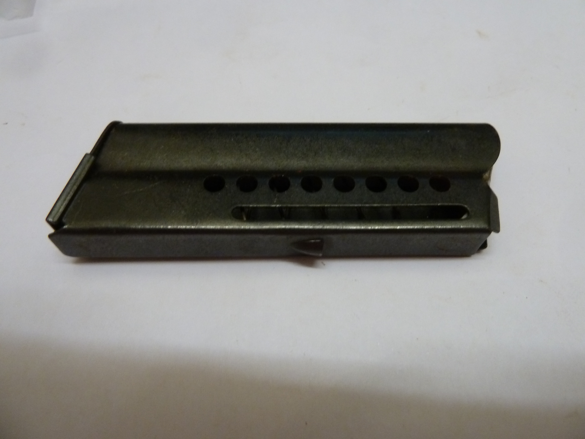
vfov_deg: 54.9
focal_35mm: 25
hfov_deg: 69.4
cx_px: 292
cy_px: 220
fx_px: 422
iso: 250
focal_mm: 4.1
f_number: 3.3
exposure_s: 1/30
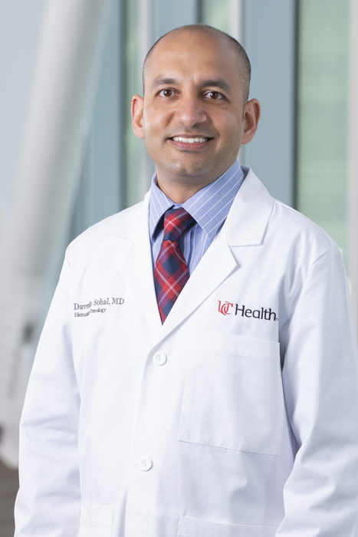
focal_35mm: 116
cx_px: 179
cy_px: 268
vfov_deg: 17.6
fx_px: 1729
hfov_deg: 11.8
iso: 160
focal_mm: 116
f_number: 5
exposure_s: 1/160
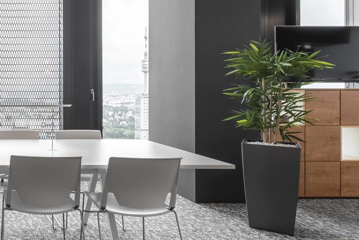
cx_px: -4
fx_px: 369
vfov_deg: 35.7
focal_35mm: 37
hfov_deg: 43.9
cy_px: 83
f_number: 8
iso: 400
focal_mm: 16
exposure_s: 1/800
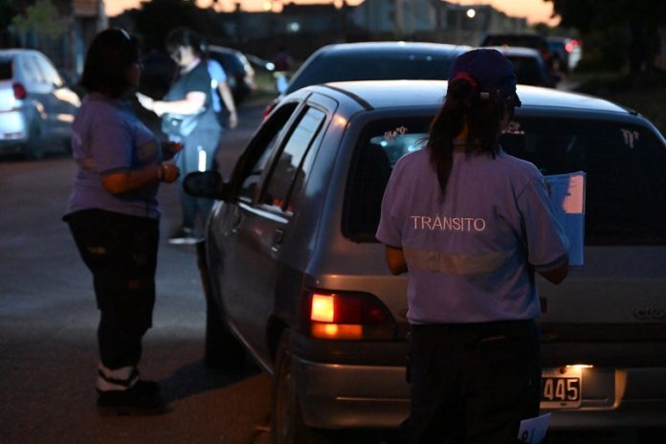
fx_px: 1942
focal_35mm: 105
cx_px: 333
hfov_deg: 19.5
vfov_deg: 13.0
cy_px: 222
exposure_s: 1/80
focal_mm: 105
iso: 16000
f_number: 6.3
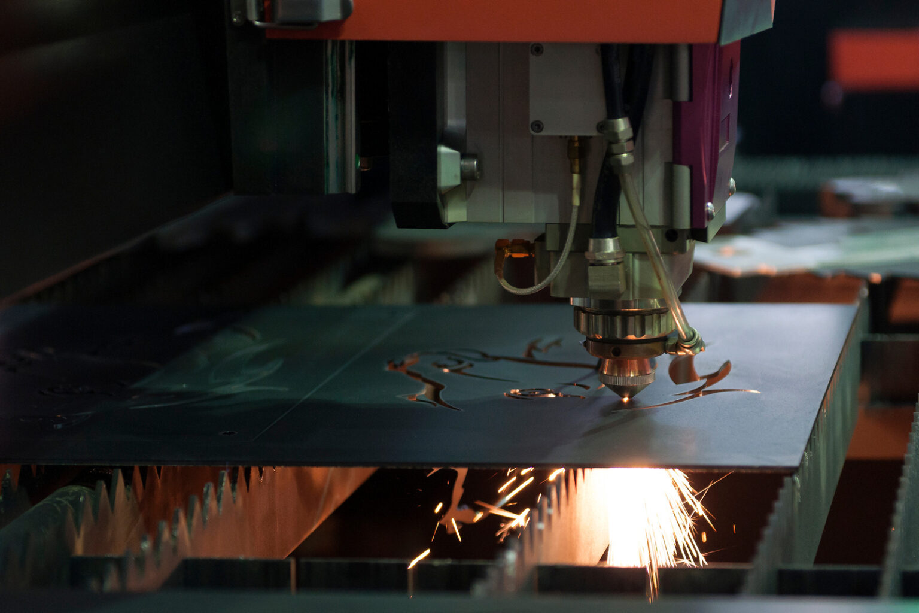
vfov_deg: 13.0
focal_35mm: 105
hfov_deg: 19.5
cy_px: 306
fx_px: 2680
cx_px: 460
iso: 800
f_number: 2.8
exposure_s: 1/125
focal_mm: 70
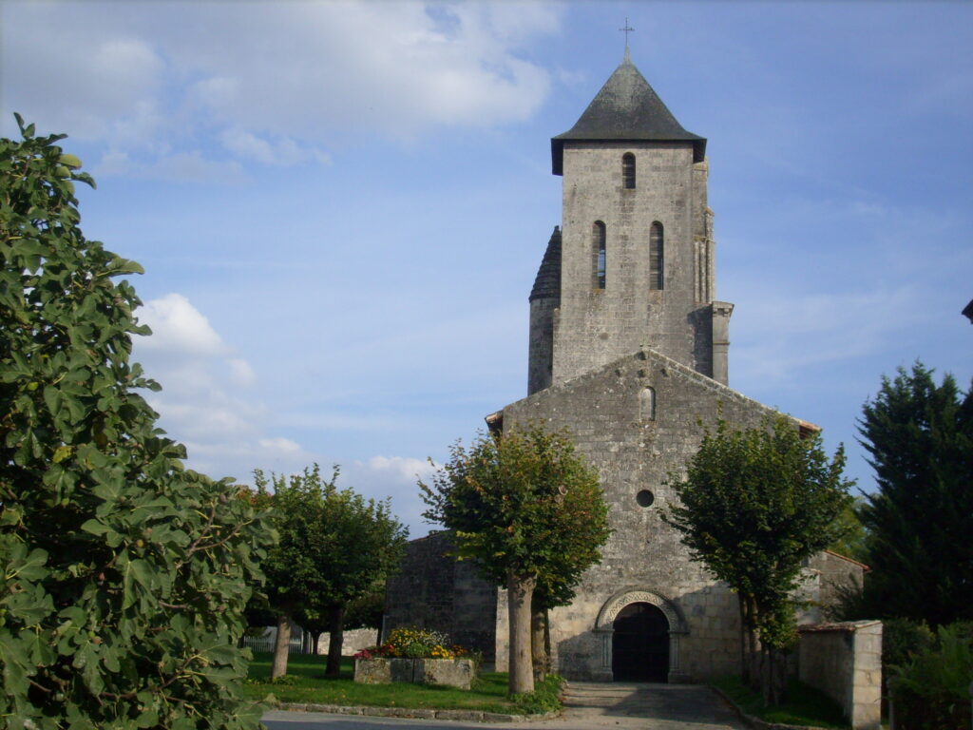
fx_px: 1462
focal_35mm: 52
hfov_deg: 36.8
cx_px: 486
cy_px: 365
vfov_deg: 28.0
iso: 80
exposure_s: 1/250
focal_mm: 8.7
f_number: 8.4
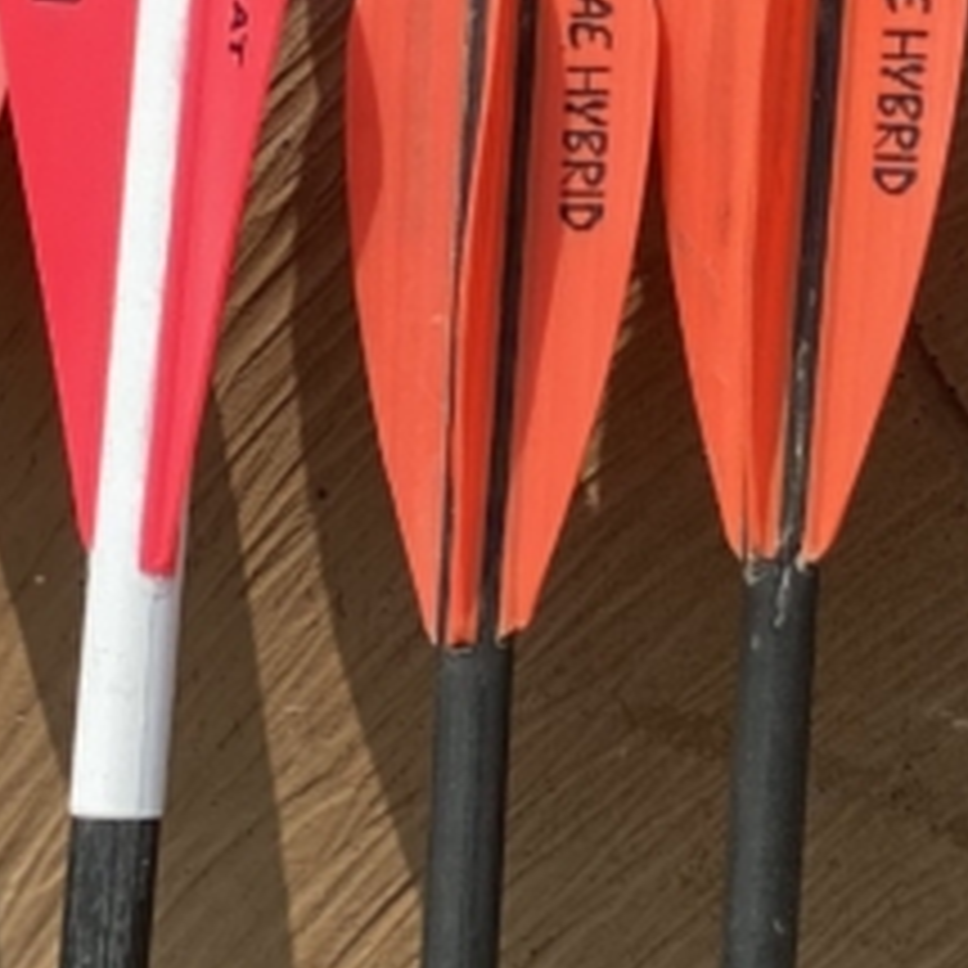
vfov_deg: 8.0
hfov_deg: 7.8
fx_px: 6929
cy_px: 5
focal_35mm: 219
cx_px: 1468
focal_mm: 6
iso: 20
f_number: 2
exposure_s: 1/1142
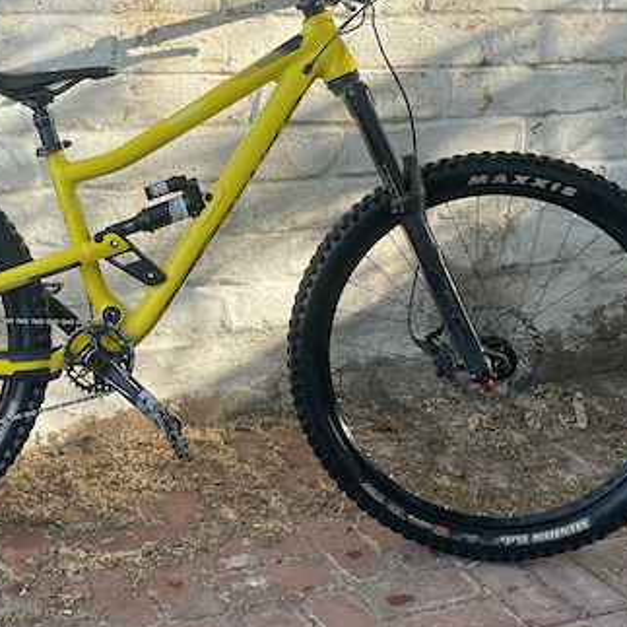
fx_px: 1168
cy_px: 243
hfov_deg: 29.7
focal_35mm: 57
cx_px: 181
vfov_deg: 29.9
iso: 50
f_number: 1.6
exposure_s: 1/329
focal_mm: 4.2
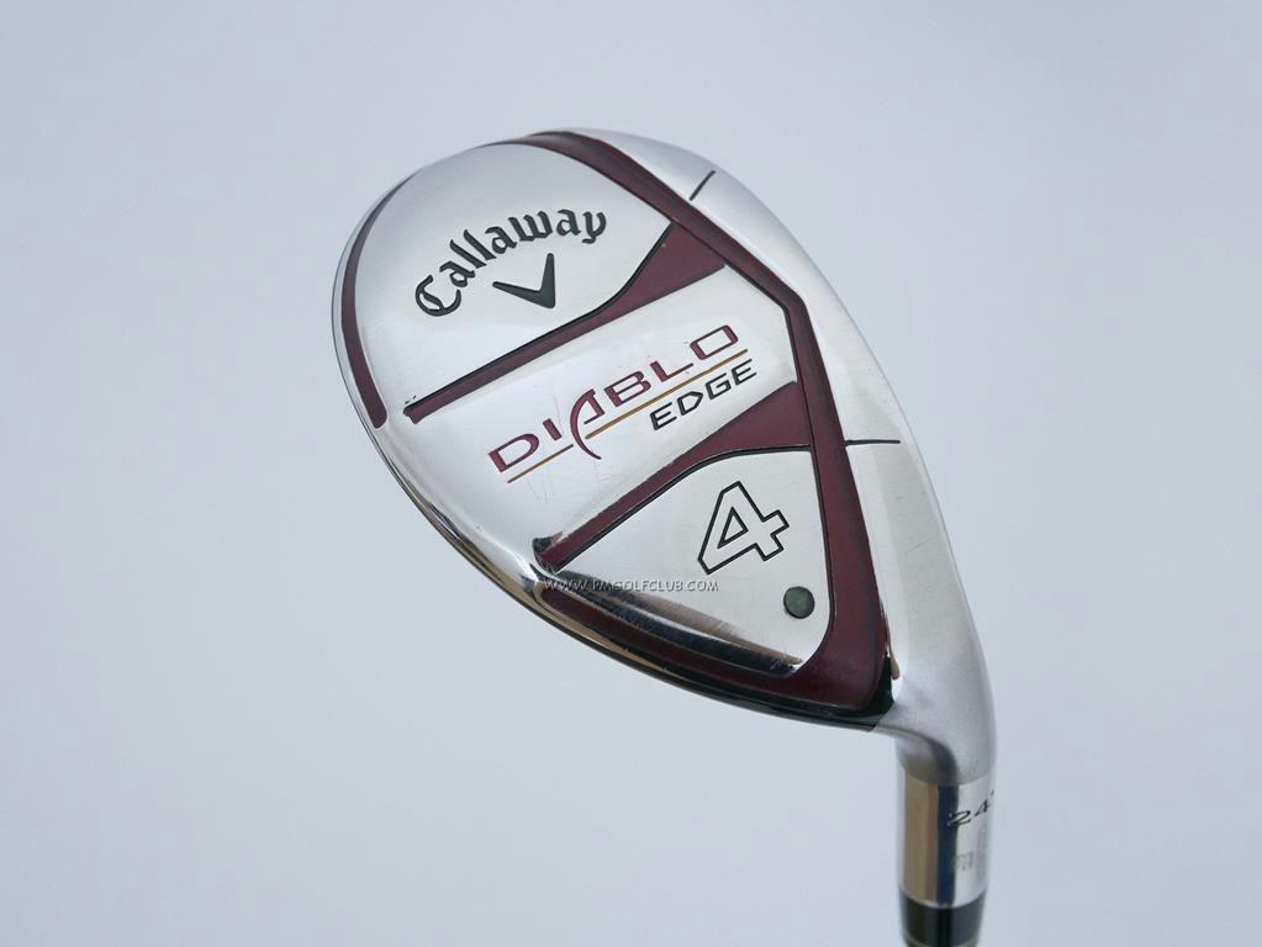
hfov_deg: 38.2
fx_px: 1823
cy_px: 474
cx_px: 631
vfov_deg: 29.1
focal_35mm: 50
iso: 1600
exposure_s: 1/125
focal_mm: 25
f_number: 4
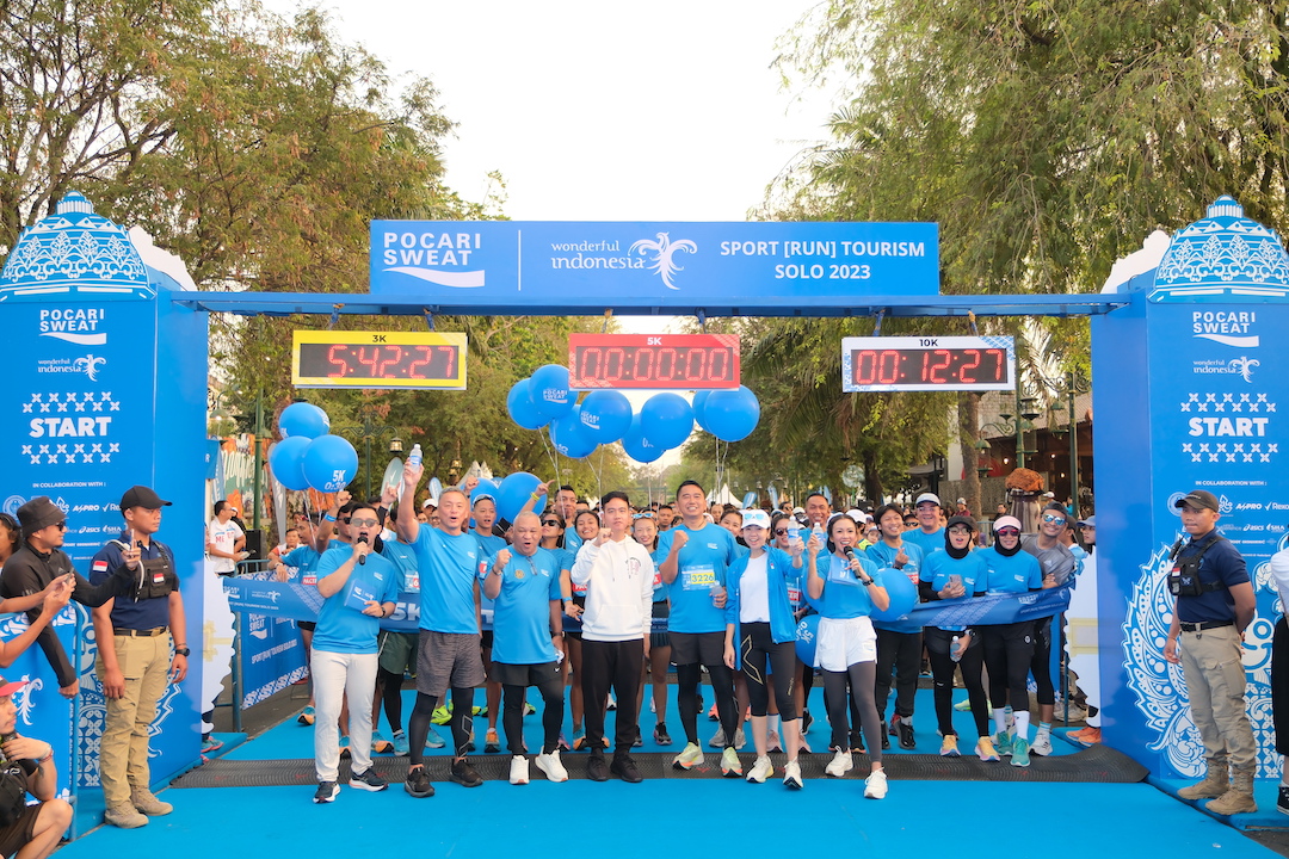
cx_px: 644
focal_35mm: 29
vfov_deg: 45.0
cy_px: 430
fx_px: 1038
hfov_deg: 63.7
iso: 640
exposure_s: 1/180
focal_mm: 19.4
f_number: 2.8
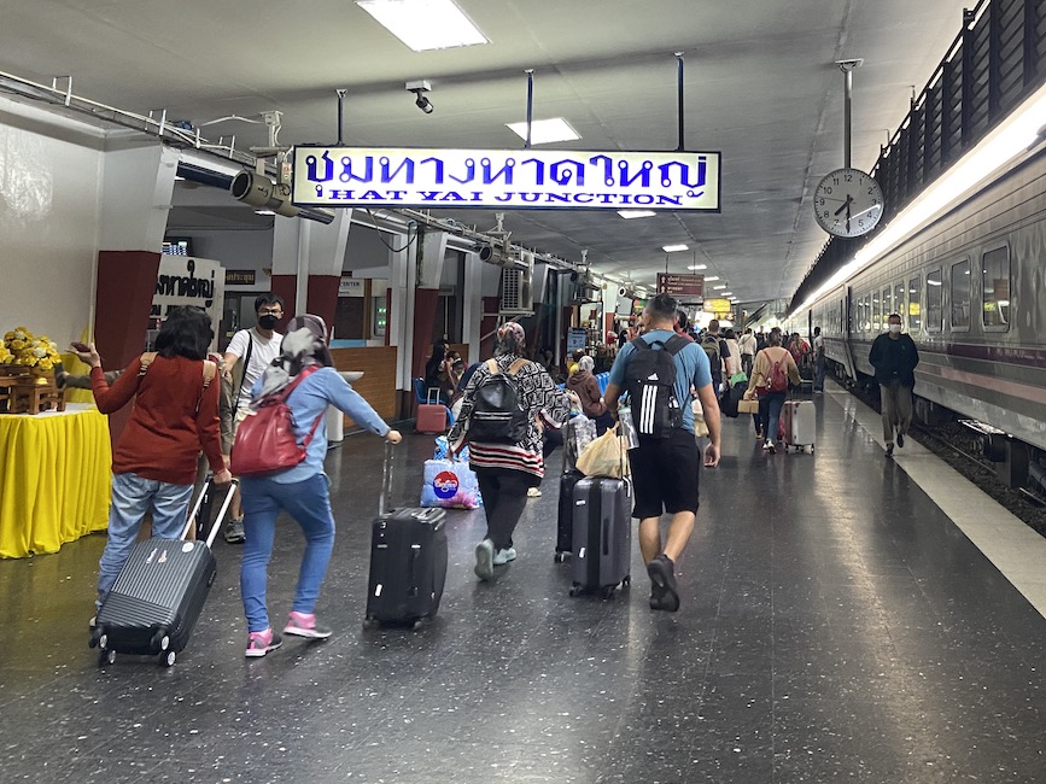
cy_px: 264
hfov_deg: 50.3
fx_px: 1088
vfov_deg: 39.2
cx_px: 714
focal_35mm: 36
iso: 320
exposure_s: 1/50
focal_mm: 4.25
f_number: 1.8
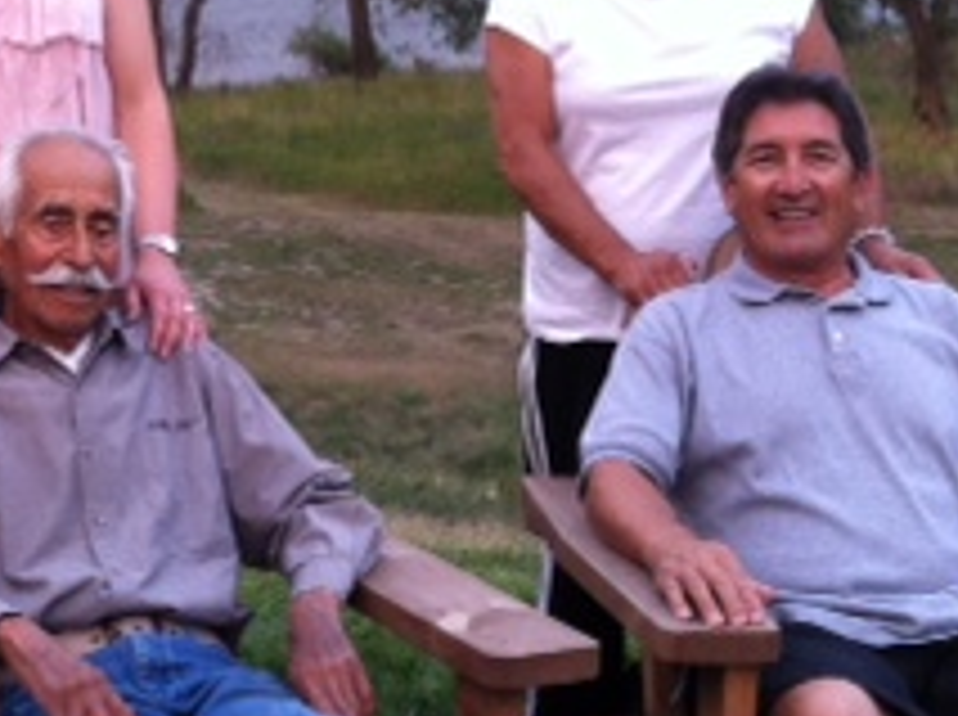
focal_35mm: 105
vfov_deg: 14.0
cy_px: 212
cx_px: 4
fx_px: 2901
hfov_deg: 18.3
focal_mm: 3.85
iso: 80
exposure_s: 1/15
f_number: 2.8
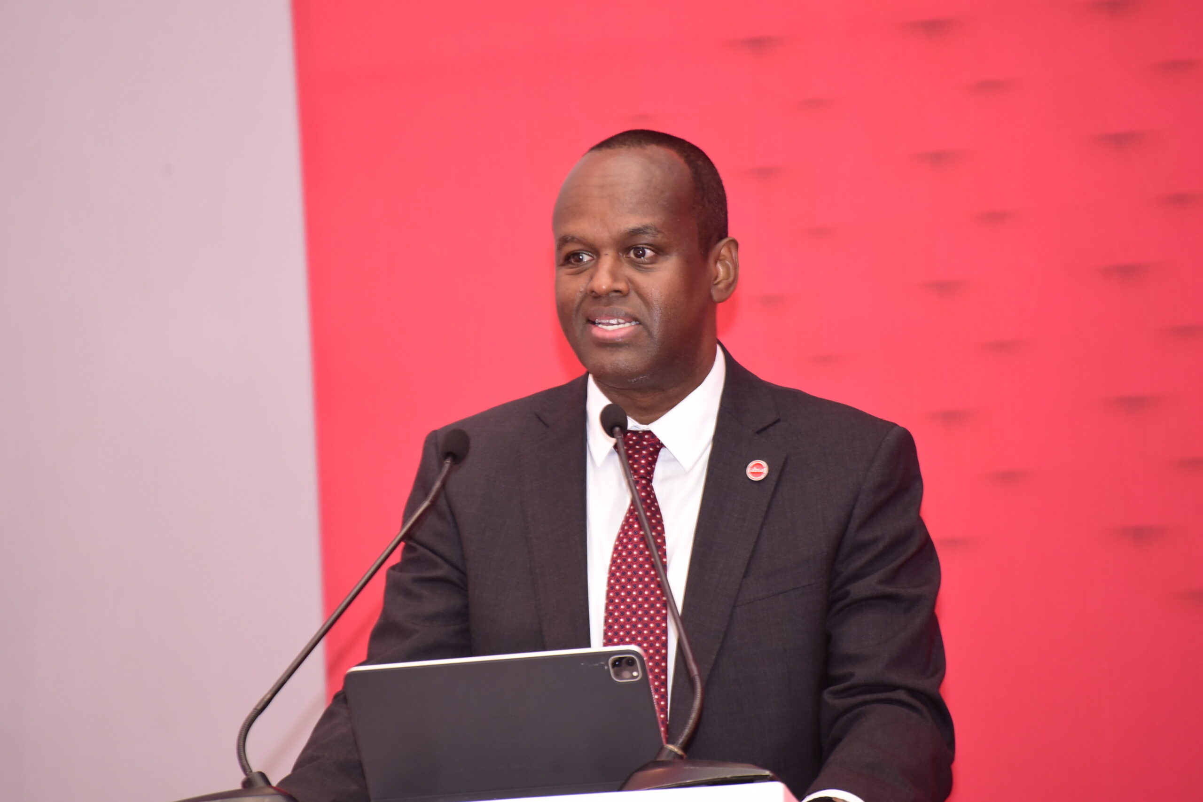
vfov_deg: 5.5
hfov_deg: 8.2
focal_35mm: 250
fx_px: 8354
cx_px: 602
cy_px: 401
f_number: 5.6
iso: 2500
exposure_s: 1/100
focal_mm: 250
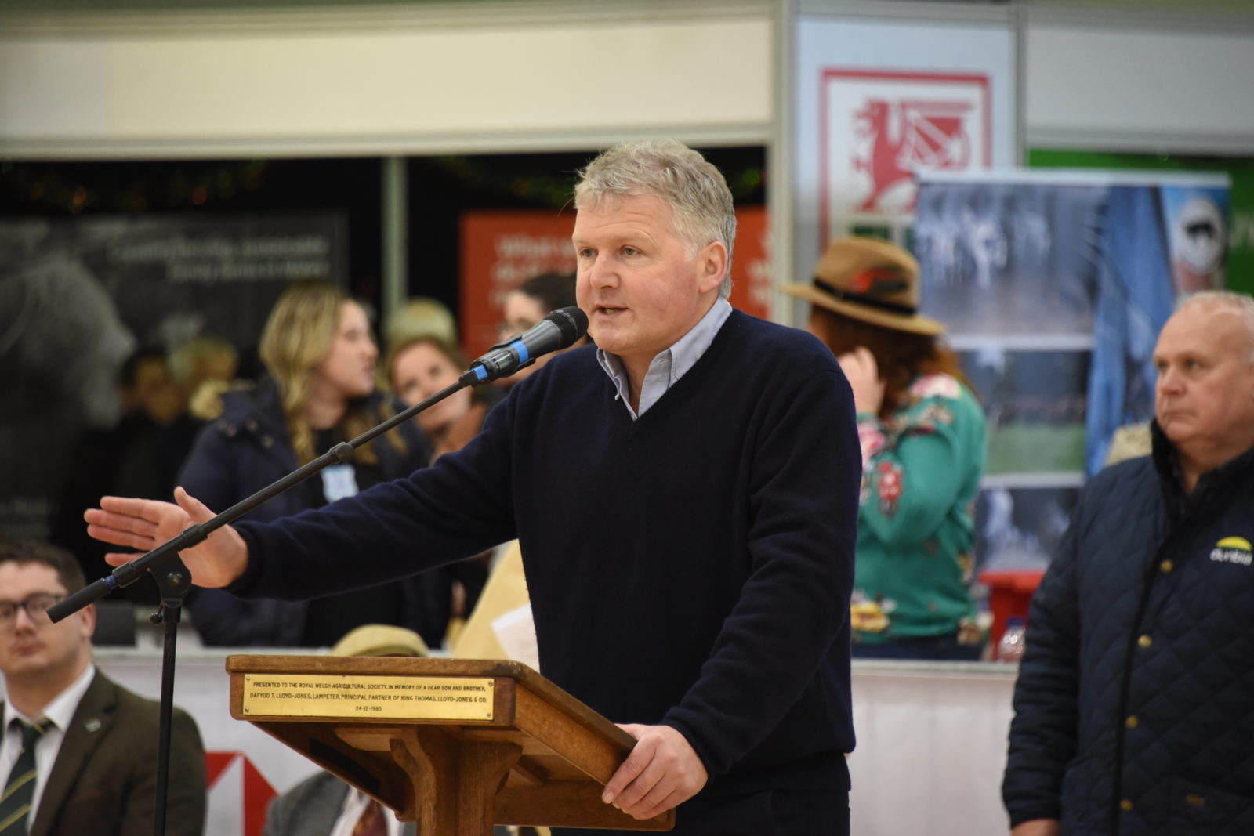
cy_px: 418
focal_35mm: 300
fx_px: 10450
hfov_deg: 6.9
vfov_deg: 4.6
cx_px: 627
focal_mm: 300
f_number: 5.6
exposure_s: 1/160
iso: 4000
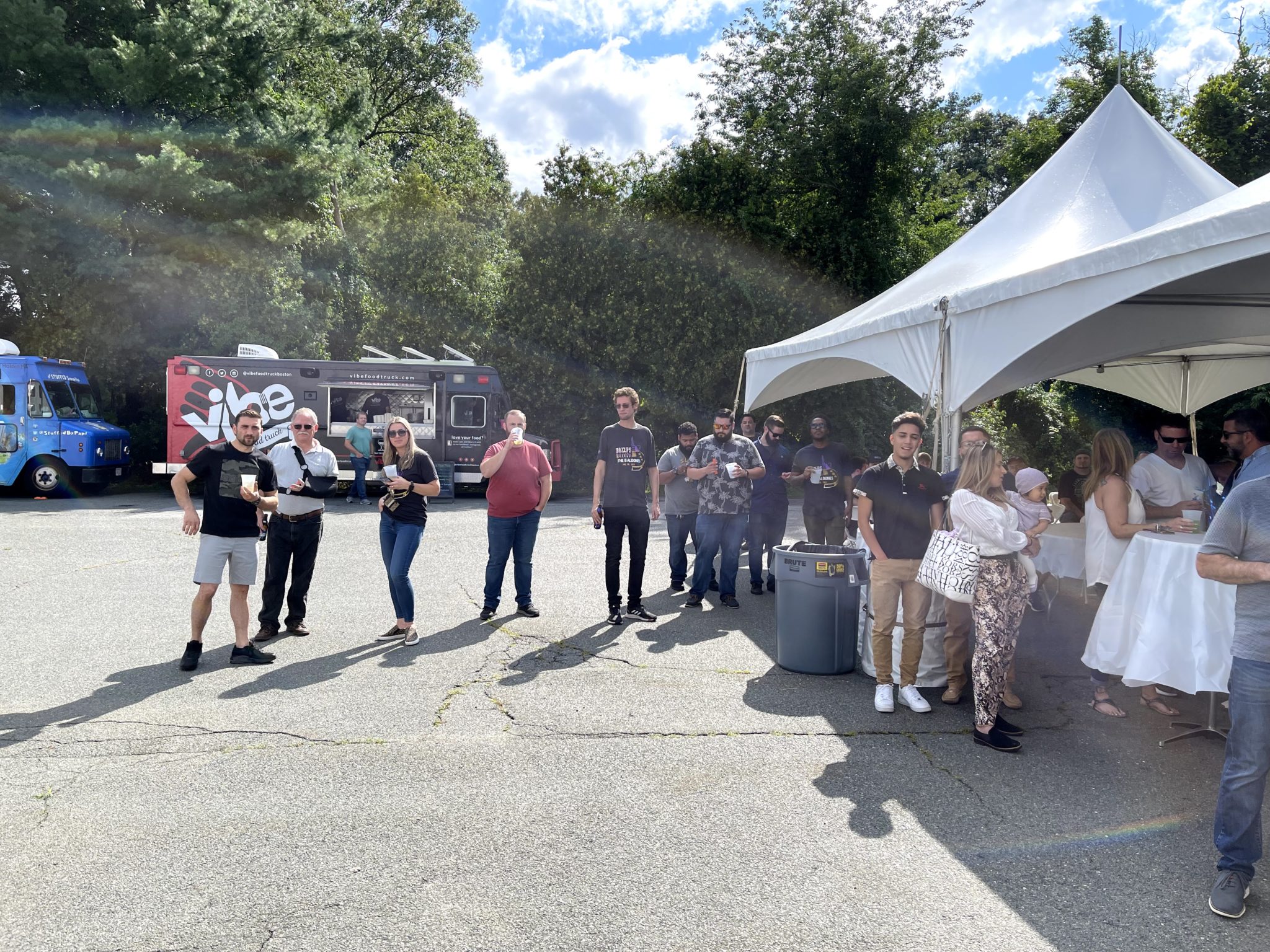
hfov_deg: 67.3
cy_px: 476
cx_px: 635
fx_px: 954
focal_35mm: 26
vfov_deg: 53.1
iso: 32
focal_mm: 5.1
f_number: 1.6
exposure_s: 1/1795
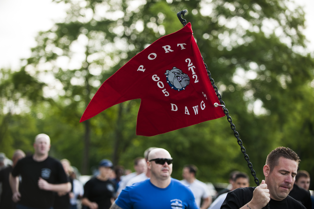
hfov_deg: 19.5
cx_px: 157
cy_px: 104
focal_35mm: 105
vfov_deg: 13.0
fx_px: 915
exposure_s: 1/640
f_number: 2.8
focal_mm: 105
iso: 200
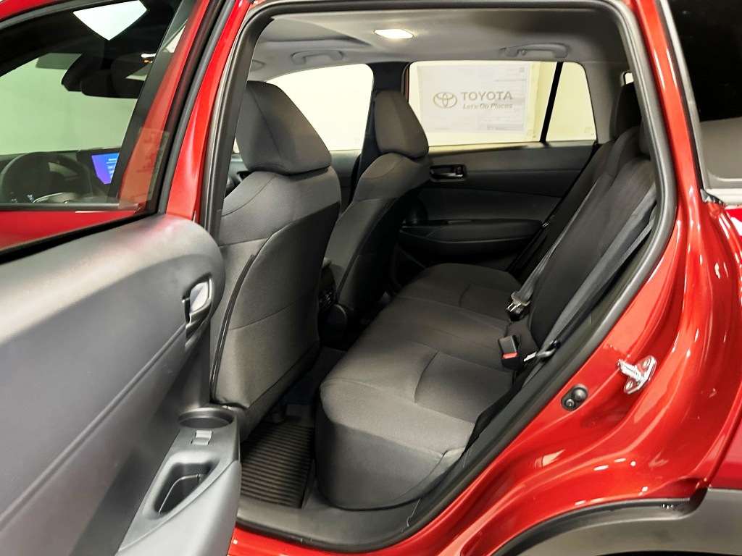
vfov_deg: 56.8
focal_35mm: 24
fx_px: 514
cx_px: 371
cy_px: 278
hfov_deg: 71.6
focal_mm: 6.86
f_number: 1.78
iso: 1000
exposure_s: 1/30
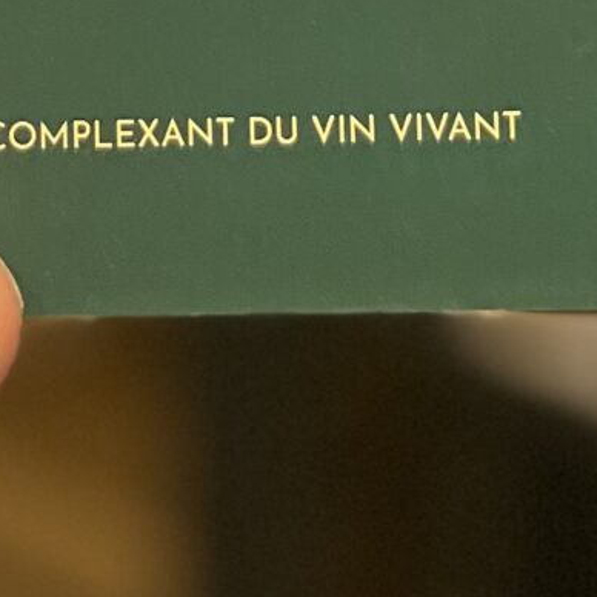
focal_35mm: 158
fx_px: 3083
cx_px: 129
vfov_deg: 9.1
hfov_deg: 11.0
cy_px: -1129
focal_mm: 5.1
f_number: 1.6
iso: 320
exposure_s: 1/50
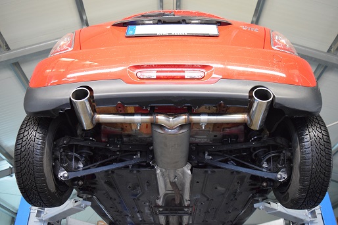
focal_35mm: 32
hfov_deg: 59.5
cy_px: 112
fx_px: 296
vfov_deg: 41.7
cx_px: 169
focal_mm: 21
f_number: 3.8
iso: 3200
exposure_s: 1/60
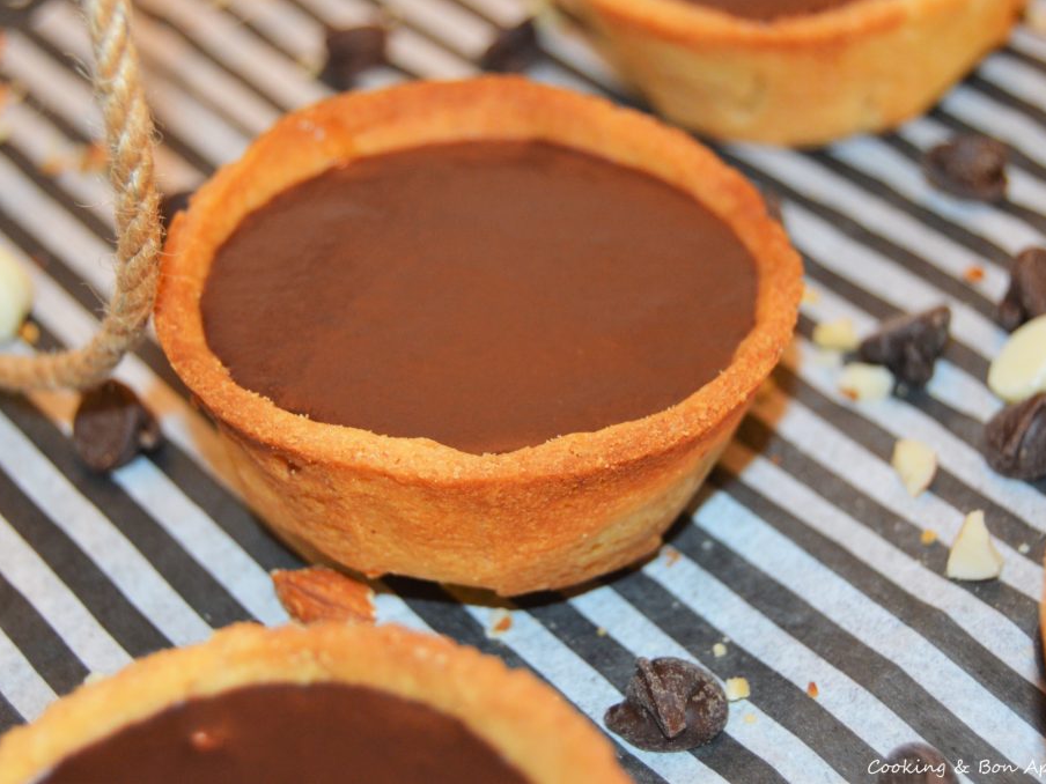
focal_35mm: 62
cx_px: 518
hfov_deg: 31.2
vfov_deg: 23.7
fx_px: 1873
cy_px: 391
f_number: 4.8
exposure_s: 1/60
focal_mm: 38
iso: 800
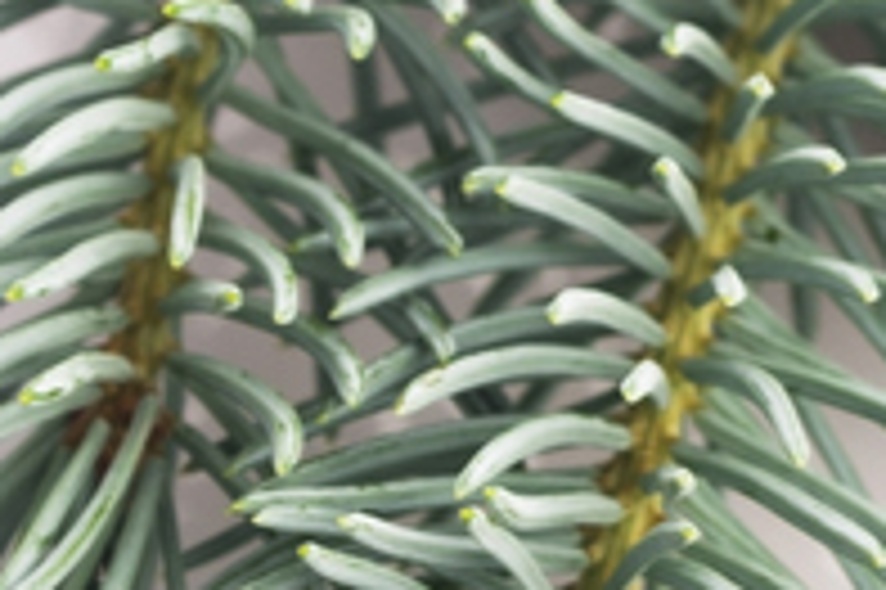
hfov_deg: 3.1
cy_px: -43
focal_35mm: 669
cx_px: 1372
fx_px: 16451
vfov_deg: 2.1
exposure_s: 1/8
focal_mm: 105
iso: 100
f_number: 11
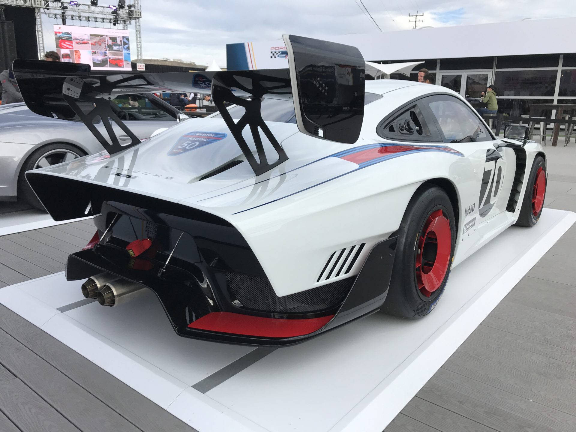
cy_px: 216
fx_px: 466
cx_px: 288
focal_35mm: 28
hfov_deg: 63.4
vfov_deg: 49.7
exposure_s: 1/1350
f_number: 1.8
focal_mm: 3.99
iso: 20
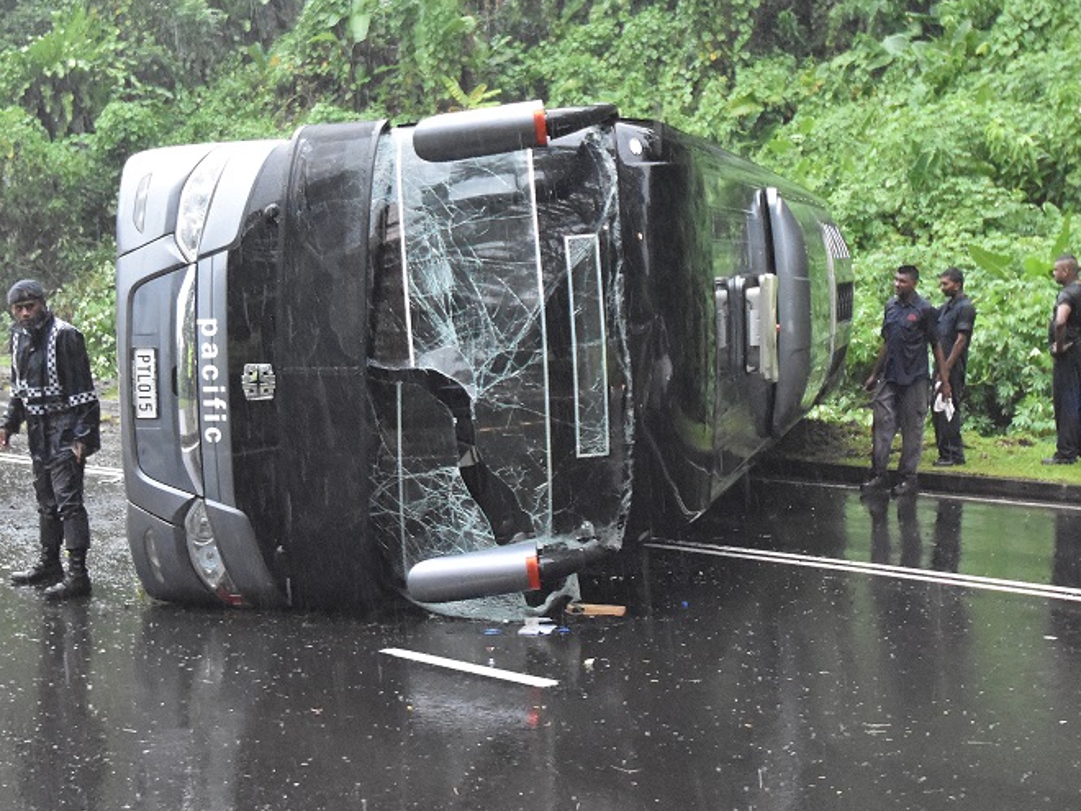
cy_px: 349
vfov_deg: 24.8
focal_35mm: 59
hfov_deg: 32.7
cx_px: 486
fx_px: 1842
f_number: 4.5
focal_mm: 24
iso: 5000
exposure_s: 1/160
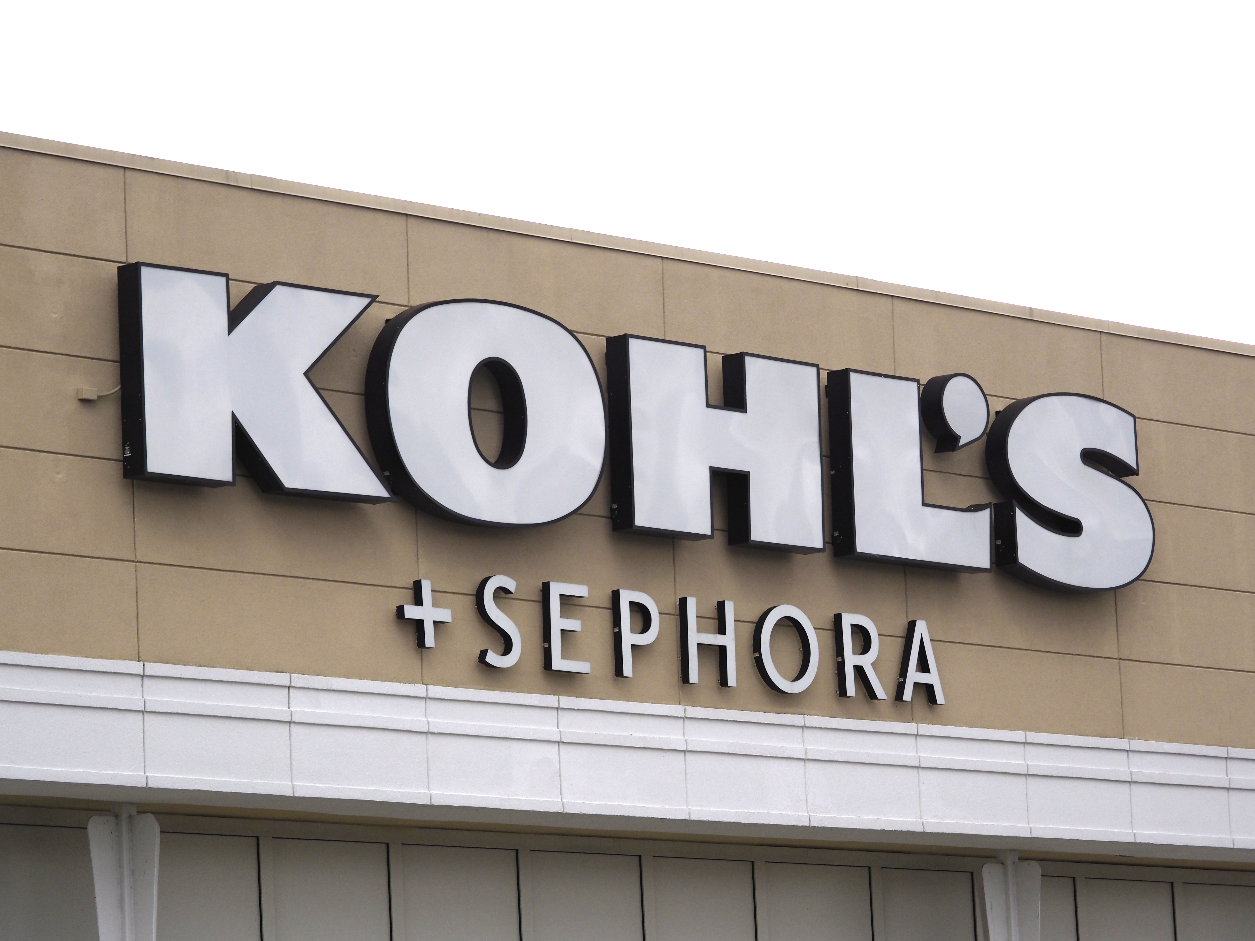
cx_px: 628
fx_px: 5438
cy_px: 470
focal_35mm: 150
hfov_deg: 13.2
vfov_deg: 9.9
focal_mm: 75
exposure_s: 1/1250
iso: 400
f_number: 3.2
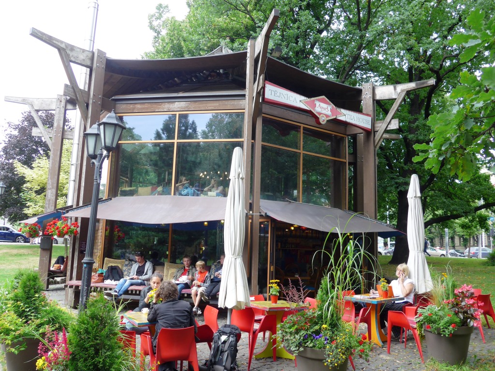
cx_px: 248
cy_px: 186
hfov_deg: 61.7
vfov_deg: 48.2
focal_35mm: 29
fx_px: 415
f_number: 2.8
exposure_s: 1/200
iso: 80
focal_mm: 6
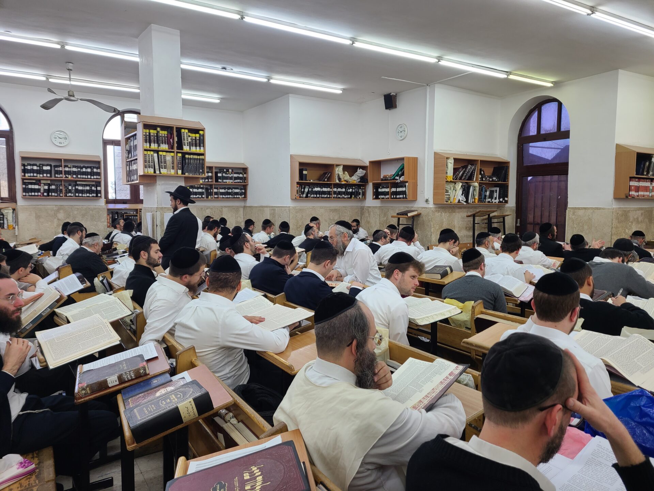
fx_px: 491
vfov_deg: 53.1
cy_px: 246
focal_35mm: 26
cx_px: 327
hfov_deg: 67.3
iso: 40
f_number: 1.8
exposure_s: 1/100
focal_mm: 5.4
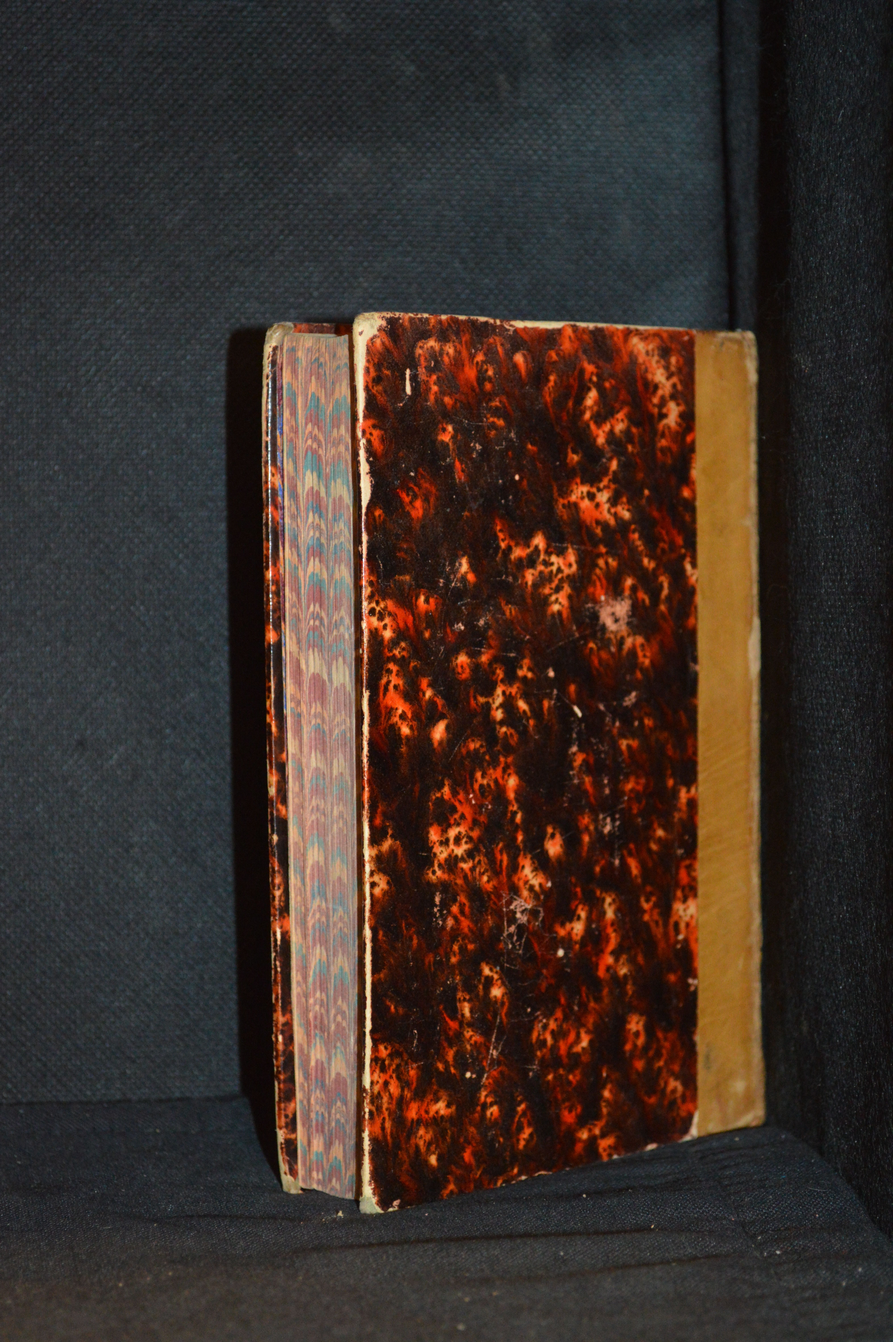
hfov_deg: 19.7
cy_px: 671
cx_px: 446
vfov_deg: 29.3
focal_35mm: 69
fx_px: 2572
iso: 2000
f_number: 5.3
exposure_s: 1/30
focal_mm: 46
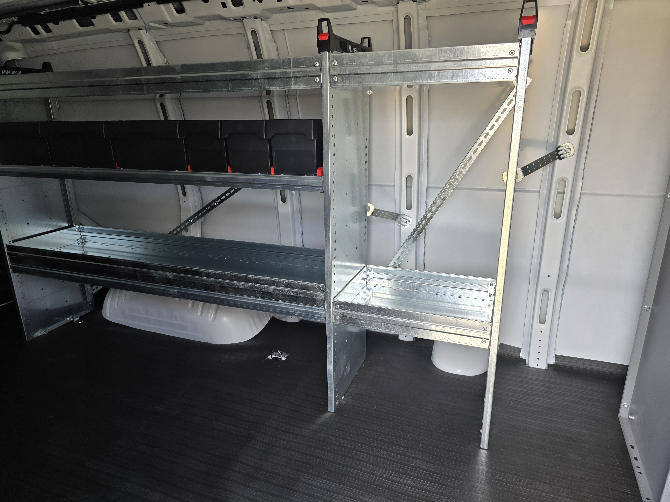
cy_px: 251
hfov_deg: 73.9
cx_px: 335
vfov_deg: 58.9
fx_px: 445
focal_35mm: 23
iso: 50
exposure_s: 1/180
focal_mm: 6.3
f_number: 1.7
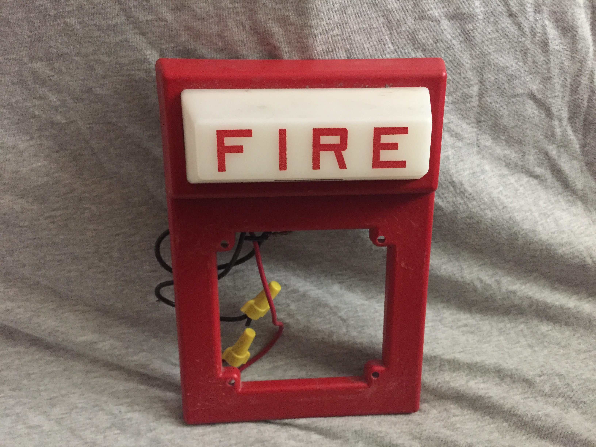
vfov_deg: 48.2
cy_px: 224
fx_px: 499
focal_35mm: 29
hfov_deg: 61.7
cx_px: 298
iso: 250
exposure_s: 1/30
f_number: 2.2
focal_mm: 4.15
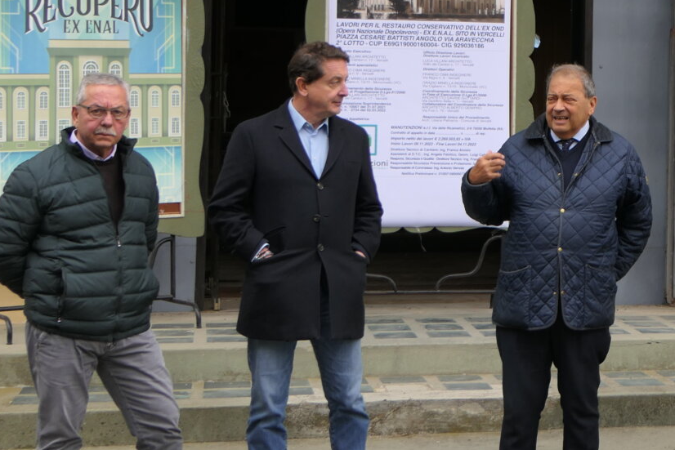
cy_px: 55
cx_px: 662
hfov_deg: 22.8
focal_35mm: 86
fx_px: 1613
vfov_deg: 15.7
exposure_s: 1/125
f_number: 3.3
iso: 125
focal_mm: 13.5
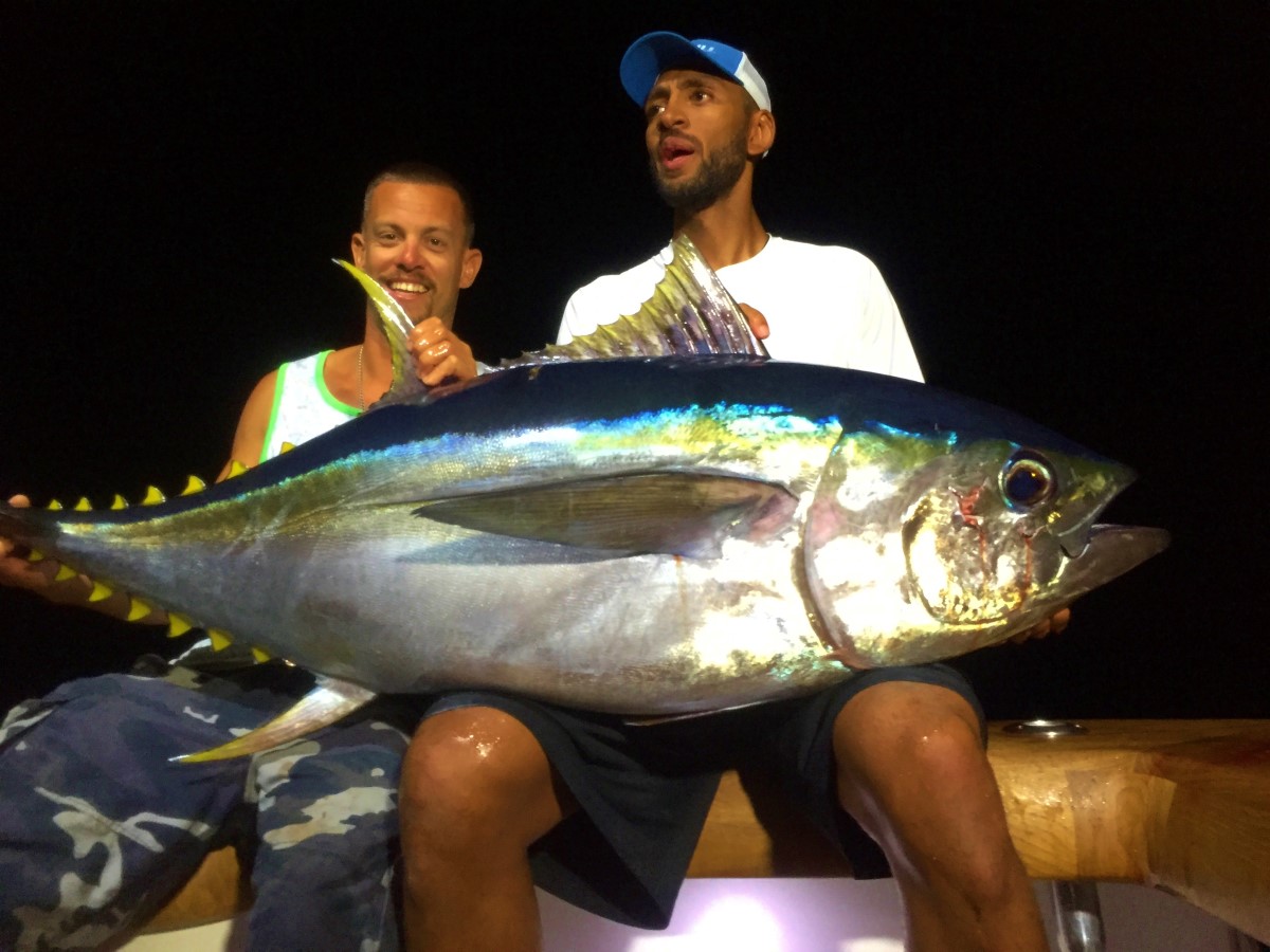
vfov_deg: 48.2
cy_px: 476
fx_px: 1064
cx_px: 635
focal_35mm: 29
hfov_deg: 61.7
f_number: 2.2
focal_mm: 4.15
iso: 200
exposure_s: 1/30
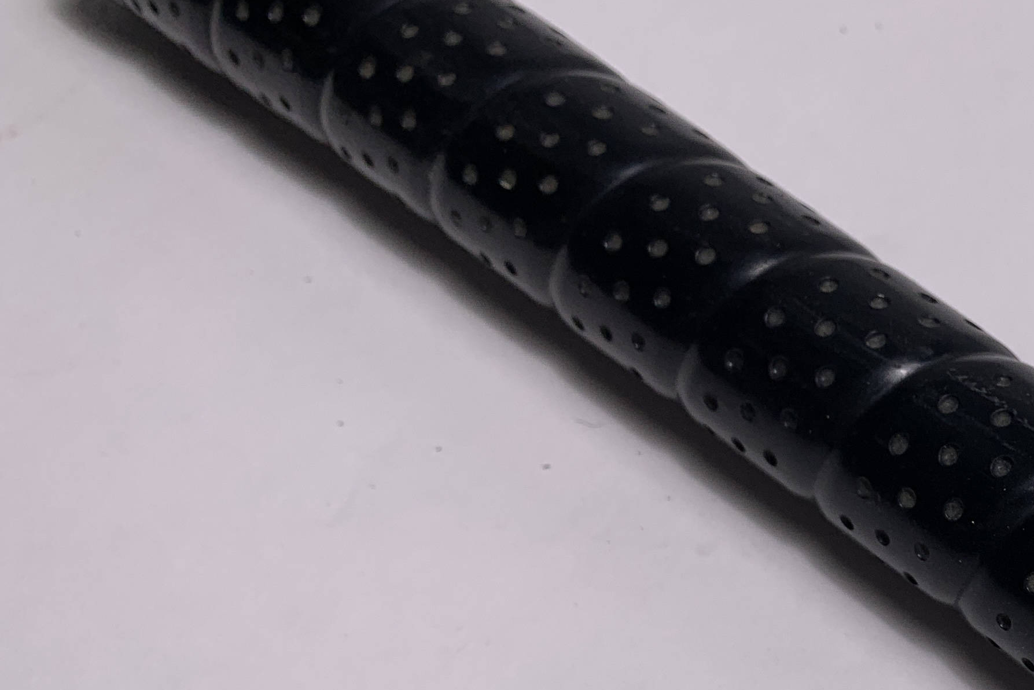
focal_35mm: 61
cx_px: 1106
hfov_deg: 29.9
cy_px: 568
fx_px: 1752
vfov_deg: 21.9
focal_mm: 4.25
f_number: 1.8
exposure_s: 1/461
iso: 25
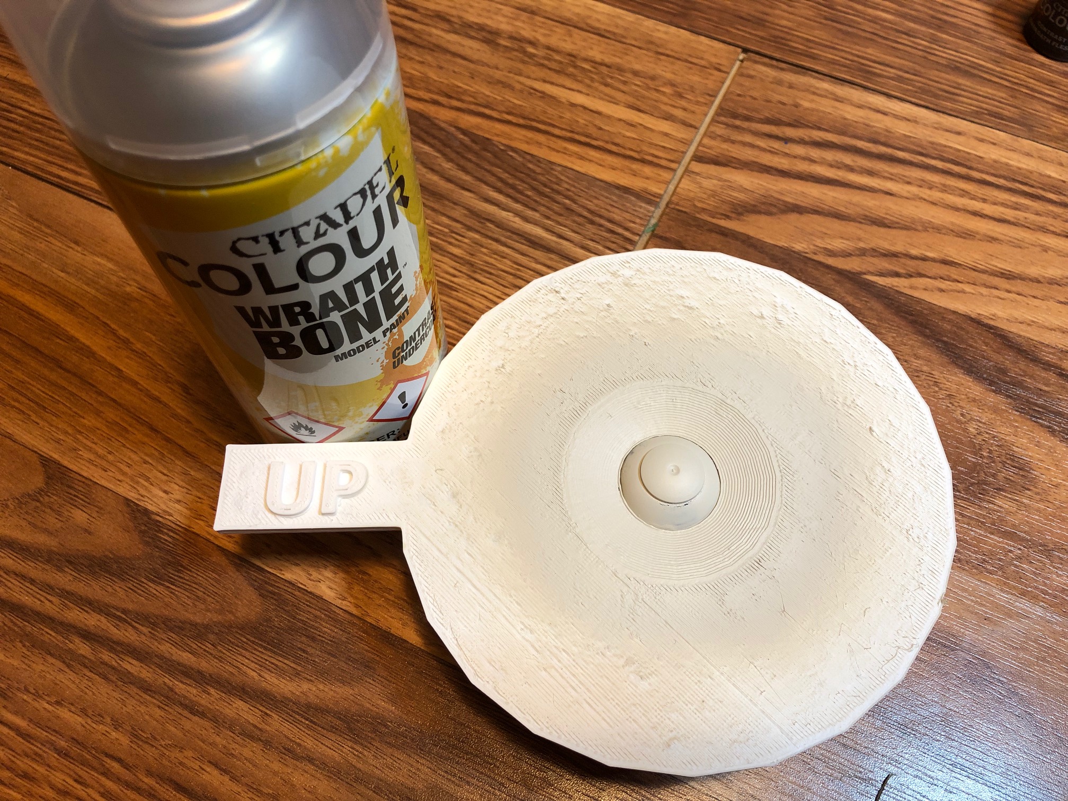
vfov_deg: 49.7
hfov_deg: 63.4
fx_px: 864
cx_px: 534
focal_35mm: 28
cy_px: 400
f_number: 1.8
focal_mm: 3.99
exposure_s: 1/20
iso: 40
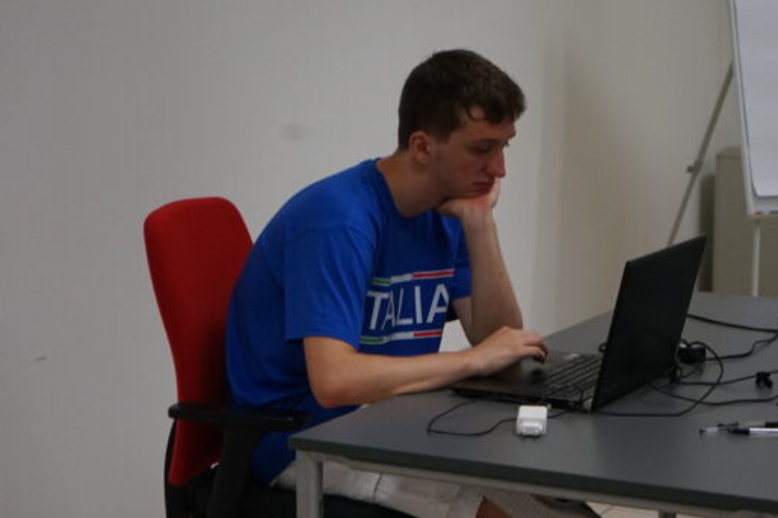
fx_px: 2160
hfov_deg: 20.4
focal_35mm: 100
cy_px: 311
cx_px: 438
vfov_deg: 13.7
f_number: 5.6
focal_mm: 67
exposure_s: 1/160
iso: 2500
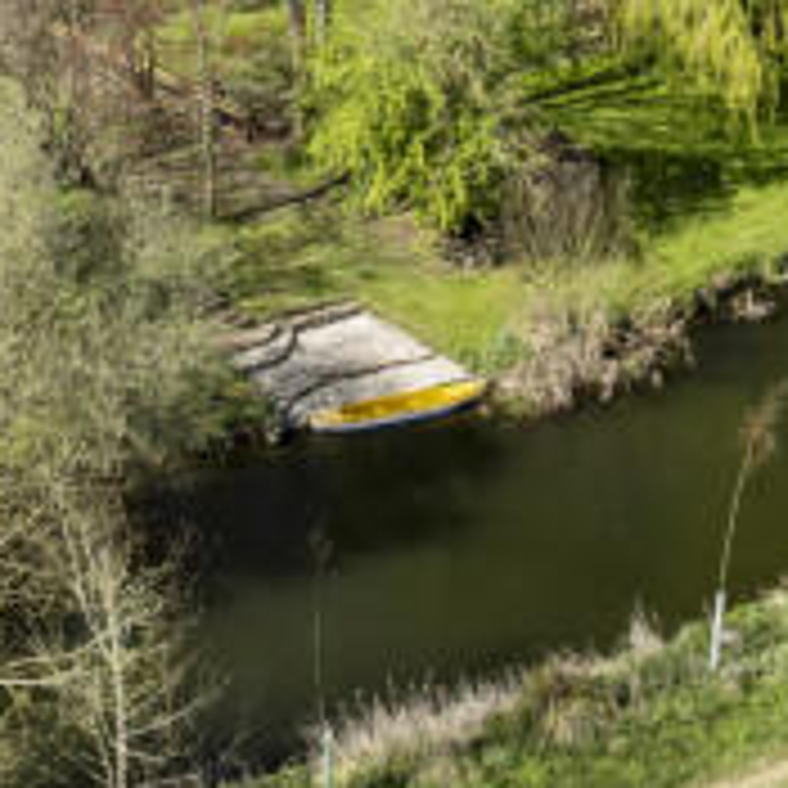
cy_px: -543
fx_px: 3194
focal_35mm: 124
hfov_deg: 14.0
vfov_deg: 13.0
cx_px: 162
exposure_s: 1/400
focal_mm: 12.29
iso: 110
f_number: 2.8
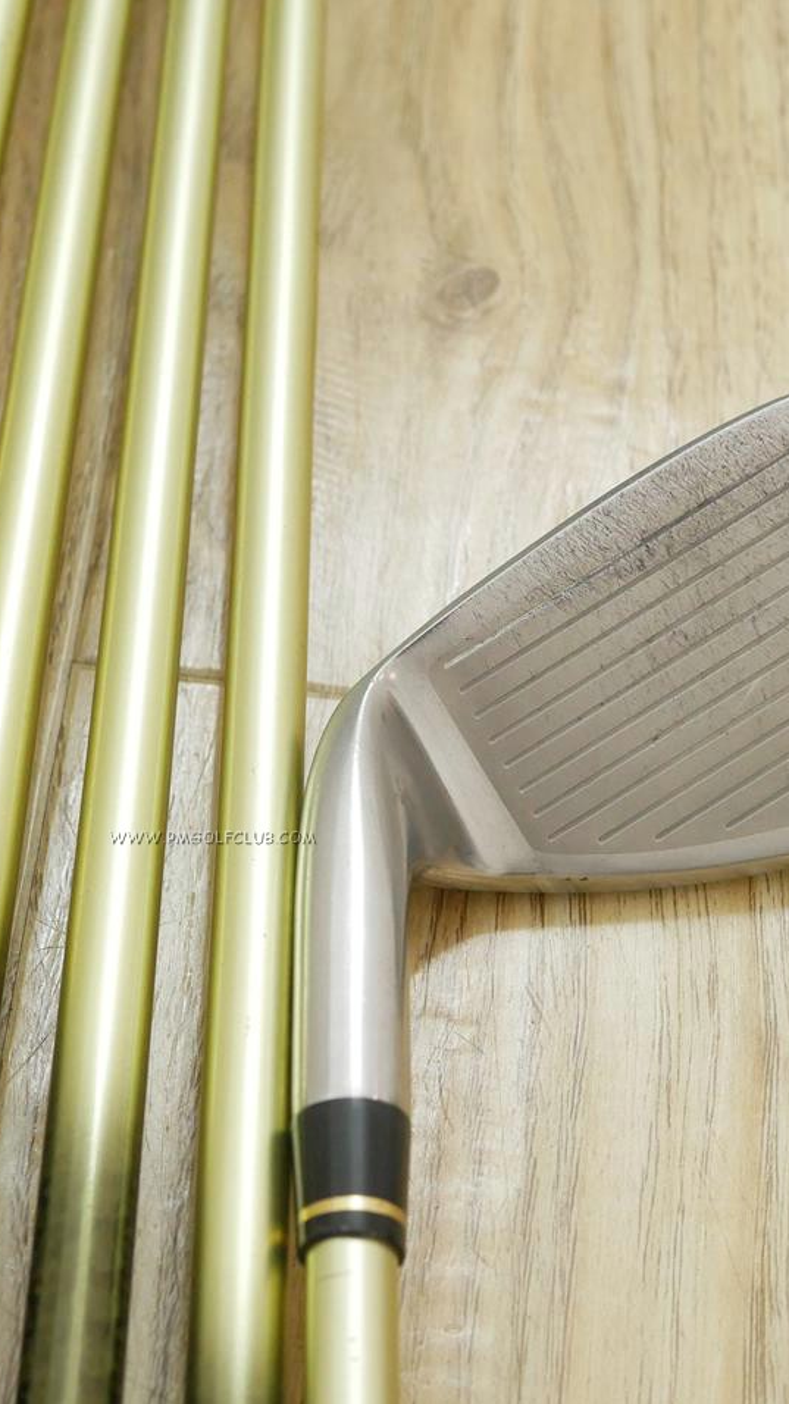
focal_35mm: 73
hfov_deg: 16.5
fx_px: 2716
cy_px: 704
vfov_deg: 29.0
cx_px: 212
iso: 1600
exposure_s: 1/50
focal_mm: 25
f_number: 4.5
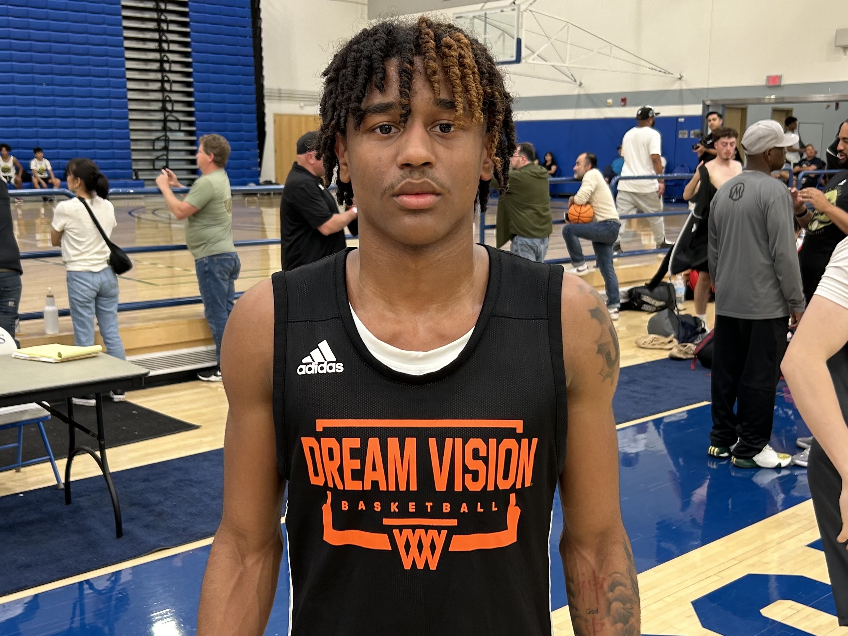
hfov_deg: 67.3
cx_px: 424
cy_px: 318
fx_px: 637
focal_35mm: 26
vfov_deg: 53.1
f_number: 1.5
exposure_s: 1/60
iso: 64
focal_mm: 5.7
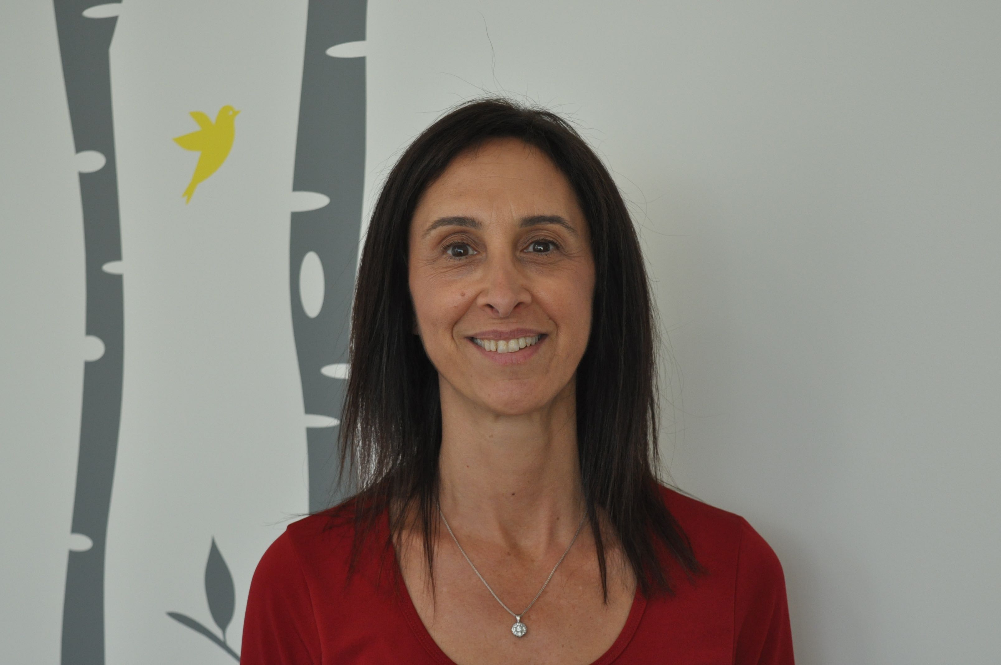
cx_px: 500
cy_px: 332
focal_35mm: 82
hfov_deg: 24.6
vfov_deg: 16.5
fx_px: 2291
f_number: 6.3
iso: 800
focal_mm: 55
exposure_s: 1/160
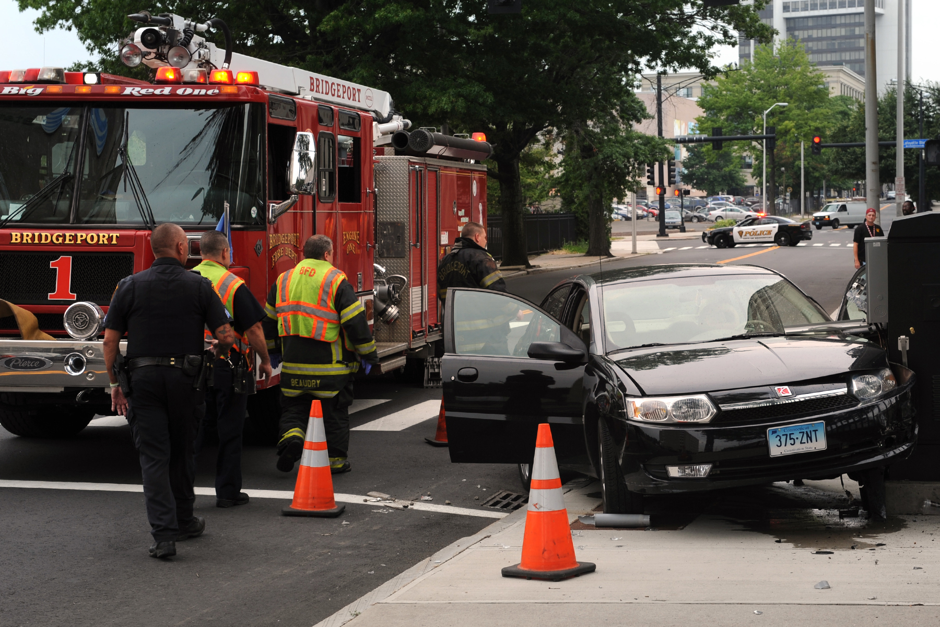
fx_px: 1462
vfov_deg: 24.2
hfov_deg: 35.6
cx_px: 470
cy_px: 314
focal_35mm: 56
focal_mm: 56
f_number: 8
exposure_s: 1/125
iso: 200
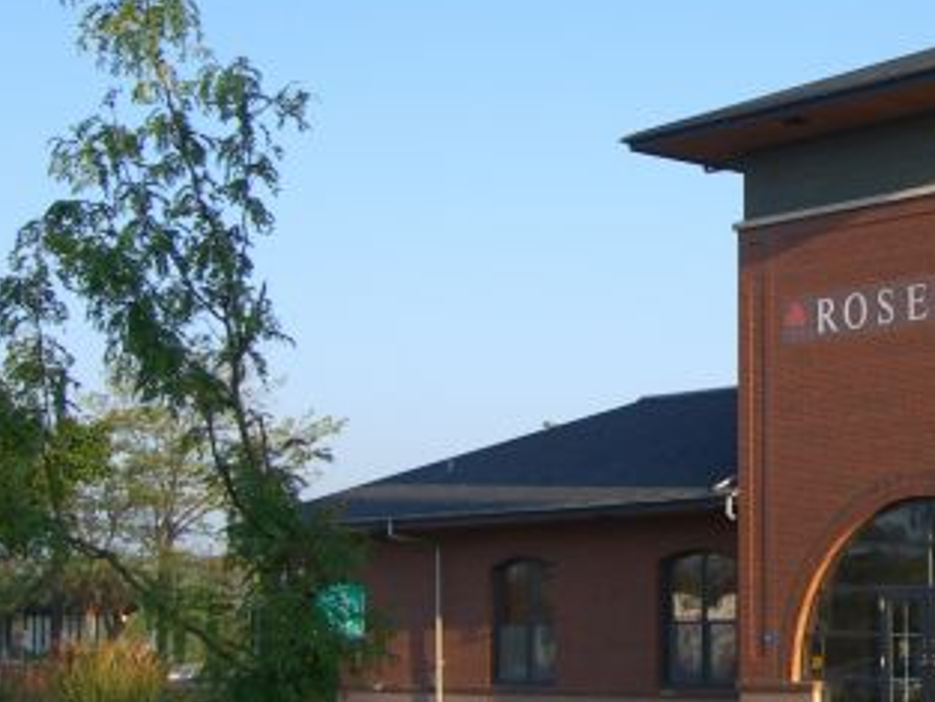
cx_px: 963
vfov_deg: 18.2
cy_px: 302
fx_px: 2189
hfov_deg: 23.0
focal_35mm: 81
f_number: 2.8
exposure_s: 1/640
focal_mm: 7.9
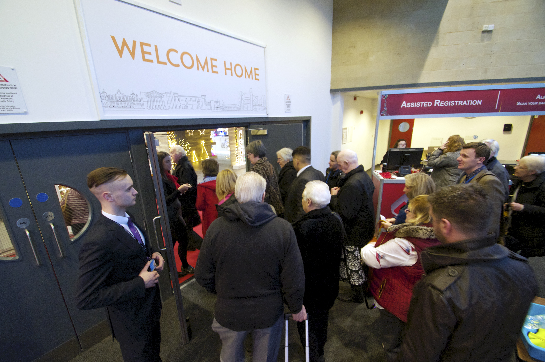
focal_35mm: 15
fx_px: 227
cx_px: 272
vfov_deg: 77.2
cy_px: 181
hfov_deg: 100.5
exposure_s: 1/30
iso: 1600
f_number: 5
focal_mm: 10
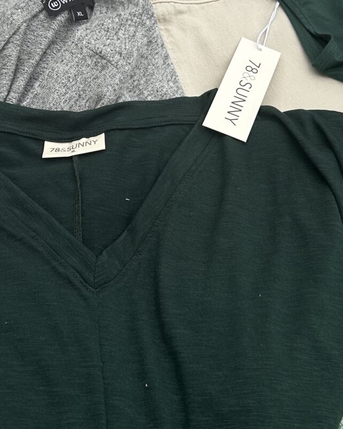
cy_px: 113
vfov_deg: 28.7
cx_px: 98
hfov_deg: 23.3
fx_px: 825
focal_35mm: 65
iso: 50
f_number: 1.5
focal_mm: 5.7
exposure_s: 1/317
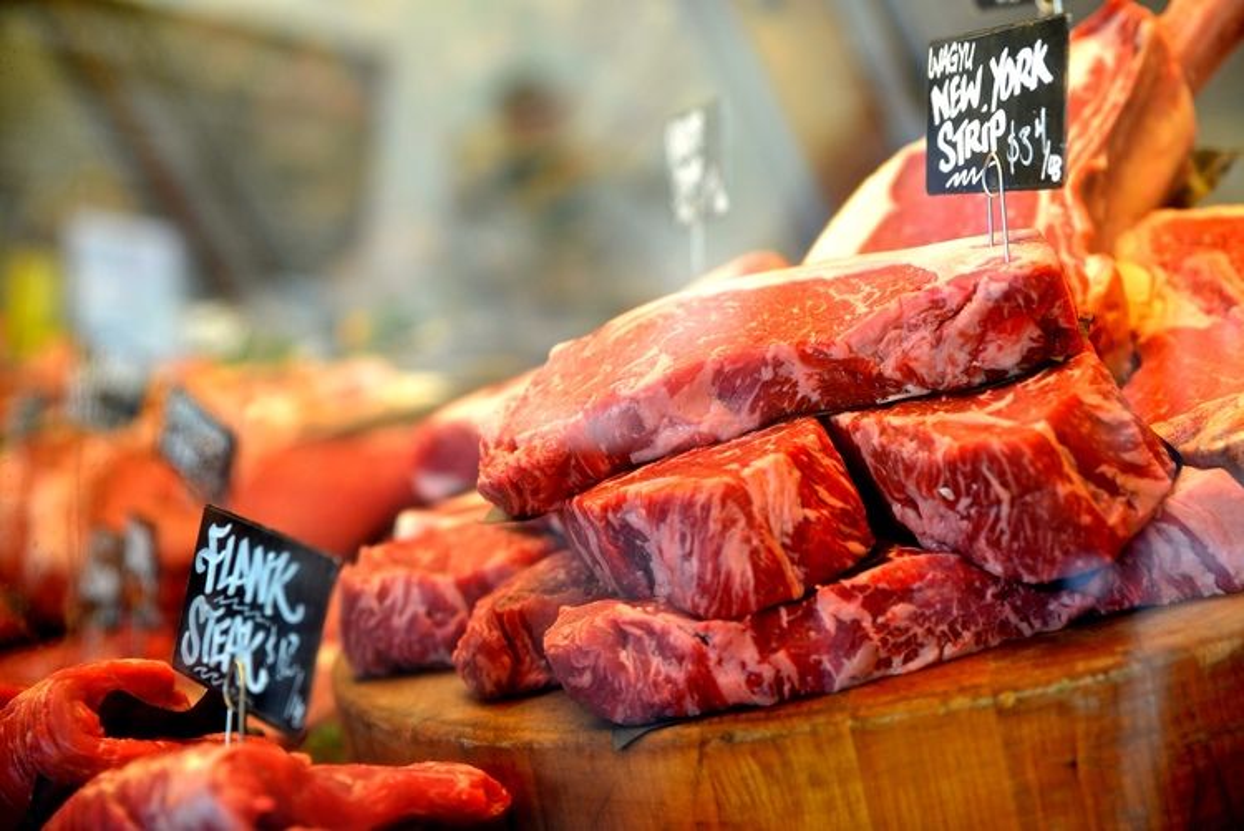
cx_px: 622
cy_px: 416
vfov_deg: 19.5
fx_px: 2420
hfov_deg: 28.8
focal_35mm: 70
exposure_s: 1/60
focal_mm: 70
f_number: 4
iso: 720
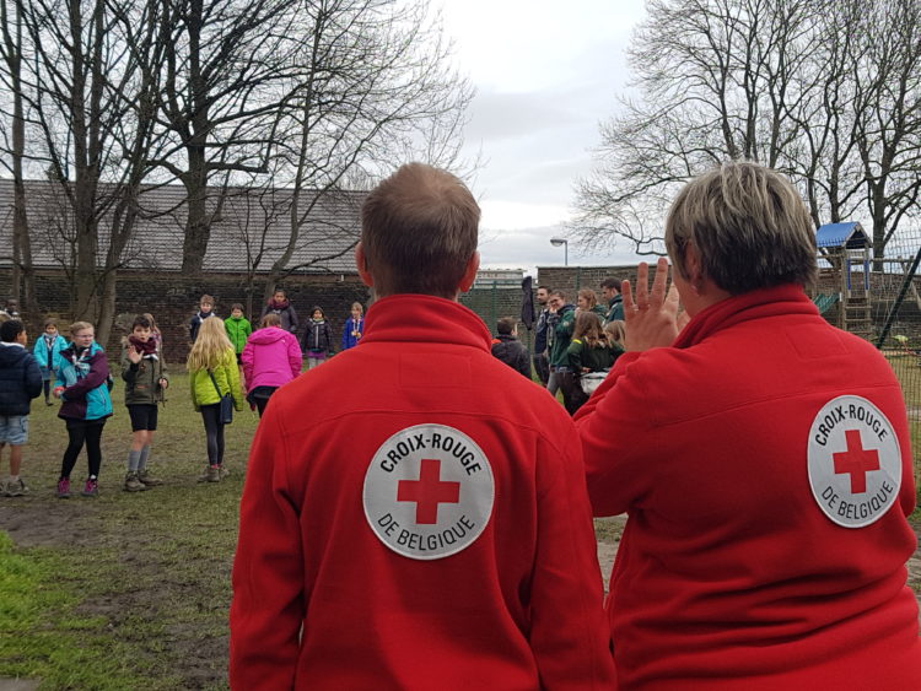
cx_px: 460
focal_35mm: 26
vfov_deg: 53.1
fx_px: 692
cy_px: 346
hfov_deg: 67.3
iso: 50
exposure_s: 1/916
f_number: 1.7
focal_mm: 4.2
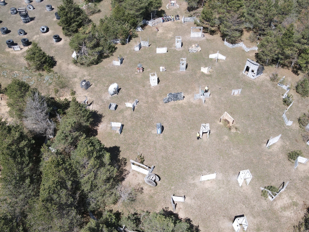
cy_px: 124
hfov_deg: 61.7
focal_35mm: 29
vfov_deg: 48.2
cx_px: 152
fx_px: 259
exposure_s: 1/400
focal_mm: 4.5
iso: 100
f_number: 2.8
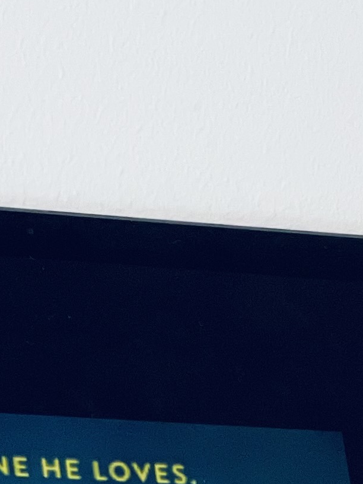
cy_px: 1008
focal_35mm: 257
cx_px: 162
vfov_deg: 7.4
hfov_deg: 5.8
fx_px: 3593
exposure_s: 1/69
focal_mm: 6
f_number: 2
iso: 250
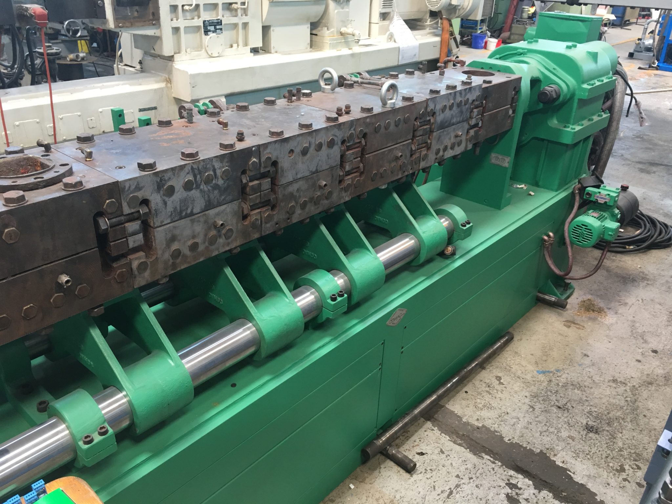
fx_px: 563
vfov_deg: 48.2
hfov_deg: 61.7
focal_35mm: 29
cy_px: 252
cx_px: 336
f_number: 2.2
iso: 125
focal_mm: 4.15
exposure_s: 1/33
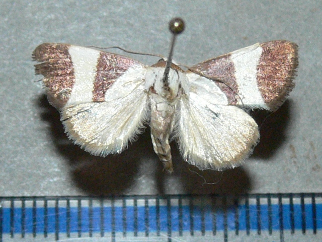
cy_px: 121
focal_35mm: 35
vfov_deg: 40.7
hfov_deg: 52.6
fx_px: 326
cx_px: 161
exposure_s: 1/30
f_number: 4
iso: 100
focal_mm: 7.4
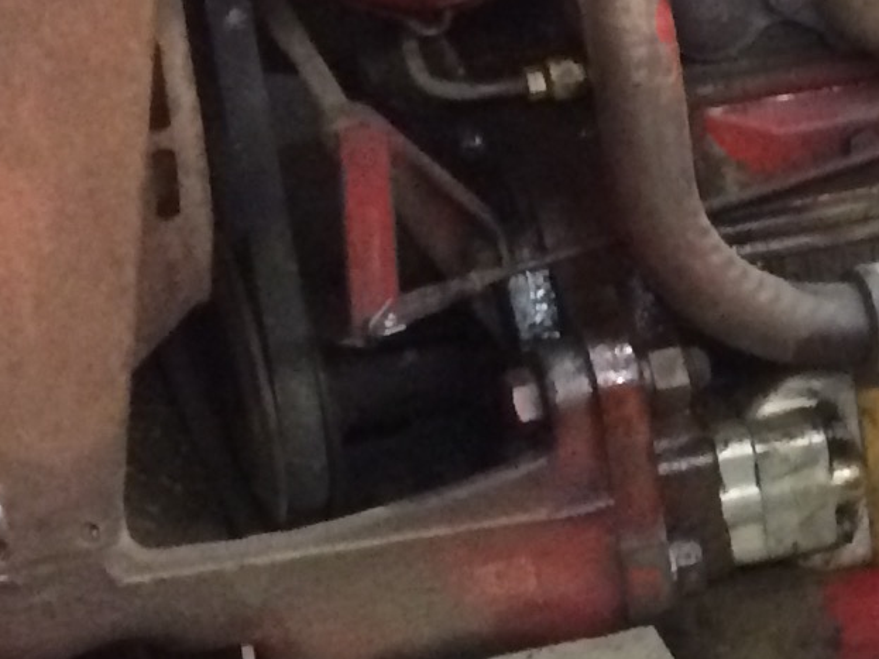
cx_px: 1671
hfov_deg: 11.8
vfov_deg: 9.7
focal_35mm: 152
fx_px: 3859
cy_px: 505
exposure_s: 1/15
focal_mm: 4.15
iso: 400
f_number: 2.2
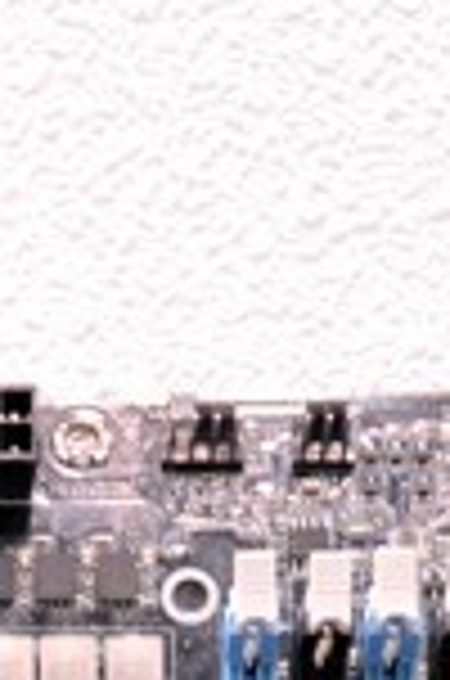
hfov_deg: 4.0
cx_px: -288
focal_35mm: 343
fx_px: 6460
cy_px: 1531
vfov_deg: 5.8
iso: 400
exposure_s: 1/30
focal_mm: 46
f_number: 5
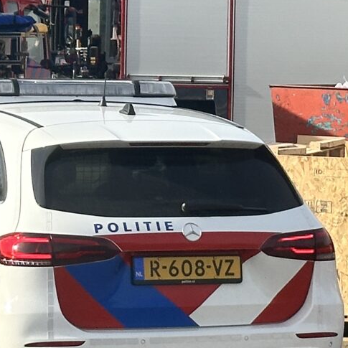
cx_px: 265
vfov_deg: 7.8
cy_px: 61
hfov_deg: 7.8
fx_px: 2548
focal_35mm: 224
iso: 64
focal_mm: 6.86
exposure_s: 1/3155
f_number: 1.78
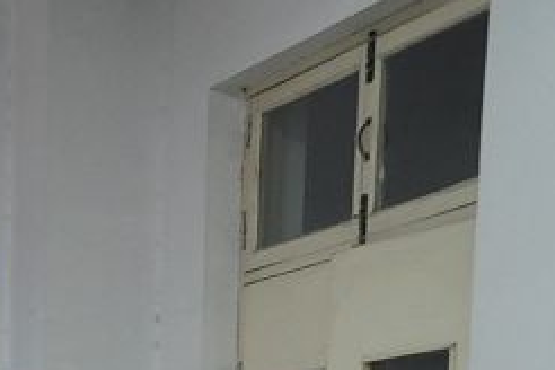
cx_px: -693
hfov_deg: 11.5
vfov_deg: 8.2
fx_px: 2365
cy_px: 897
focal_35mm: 153
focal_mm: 21
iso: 1000
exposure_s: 1/60
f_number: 4
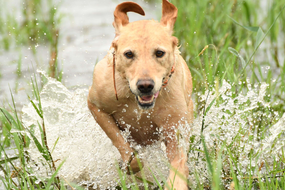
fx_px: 4133
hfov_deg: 3.9
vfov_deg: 2.6
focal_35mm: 522
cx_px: 146
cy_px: 110
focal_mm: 300
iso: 2000
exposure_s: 1/1250
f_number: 5.6
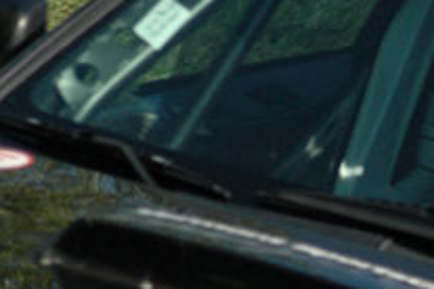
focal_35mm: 753
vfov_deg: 1.8
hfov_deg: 2.7
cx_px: 769
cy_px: 385
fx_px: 9077
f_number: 5.6
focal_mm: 130
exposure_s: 1/2000
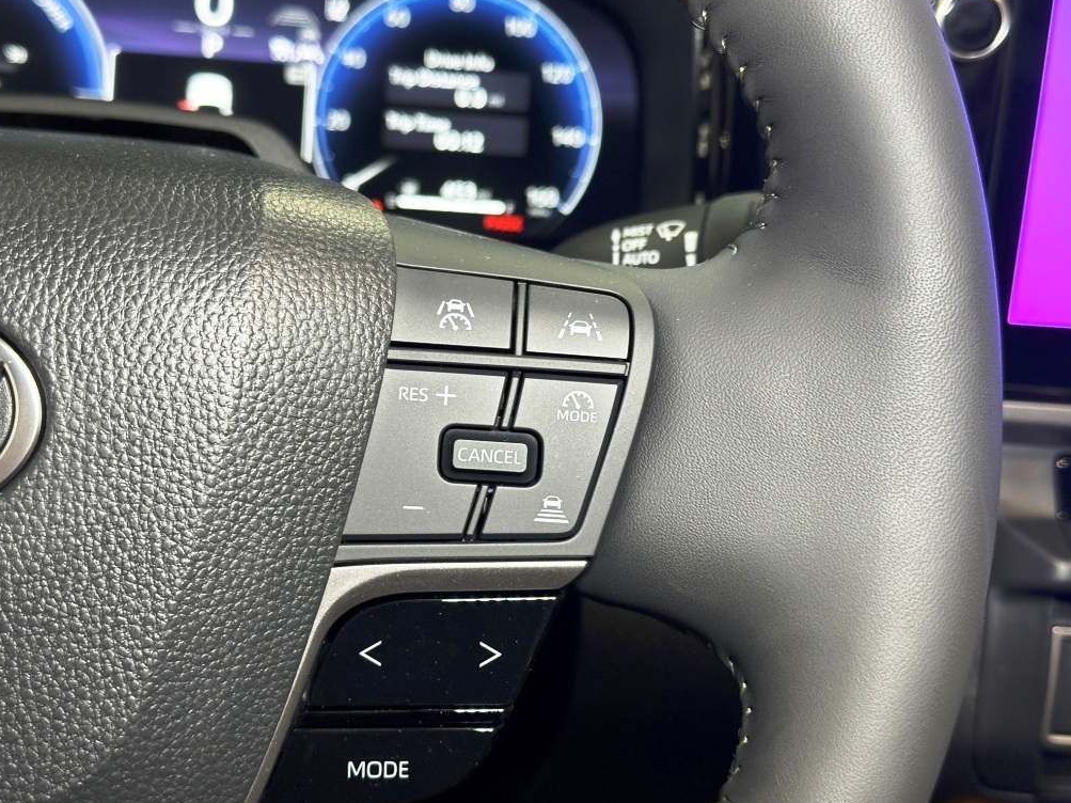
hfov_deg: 38.9
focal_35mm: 49
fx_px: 1516
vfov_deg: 29.7
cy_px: 398
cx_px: 534
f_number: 1.78
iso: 320
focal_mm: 6.86
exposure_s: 1/40
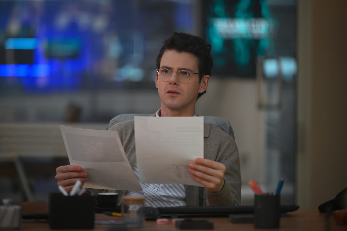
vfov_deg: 7.4
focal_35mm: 185
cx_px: 174
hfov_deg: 11.1
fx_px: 1782
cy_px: 116
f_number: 2.8
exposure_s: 1/125
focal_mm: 185
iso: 3200
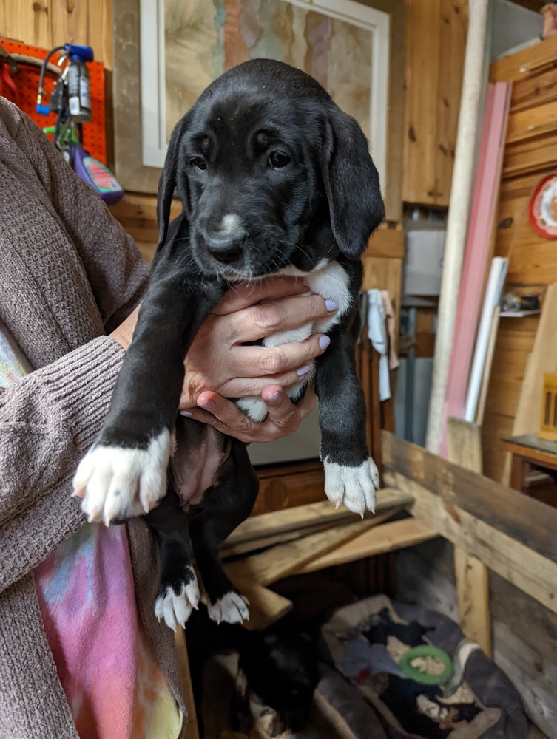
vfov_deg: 71.5
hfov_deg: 56.9
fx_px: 514
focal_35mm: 24
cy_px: 370
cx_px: 278
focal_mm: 6.81
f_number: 1.85
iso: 2009
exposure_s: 1/120
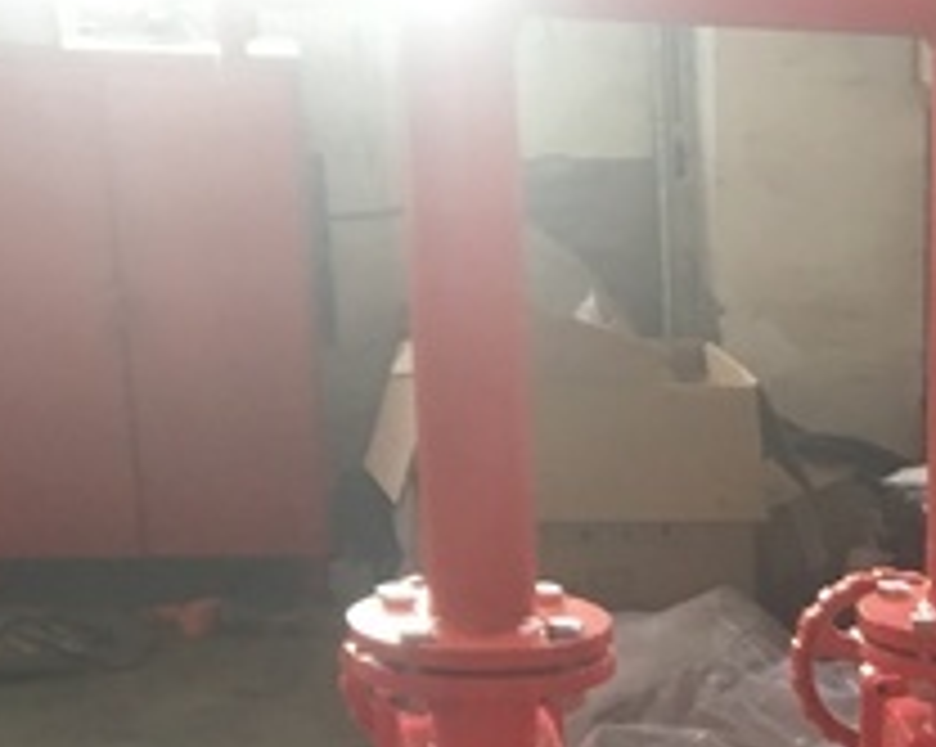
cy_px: 963
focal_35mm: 109
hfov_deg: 16.5
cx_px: 1264
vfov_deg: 13.6
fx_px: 3017
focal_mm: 4.15
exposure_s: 1/33
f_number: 2.2
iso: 125
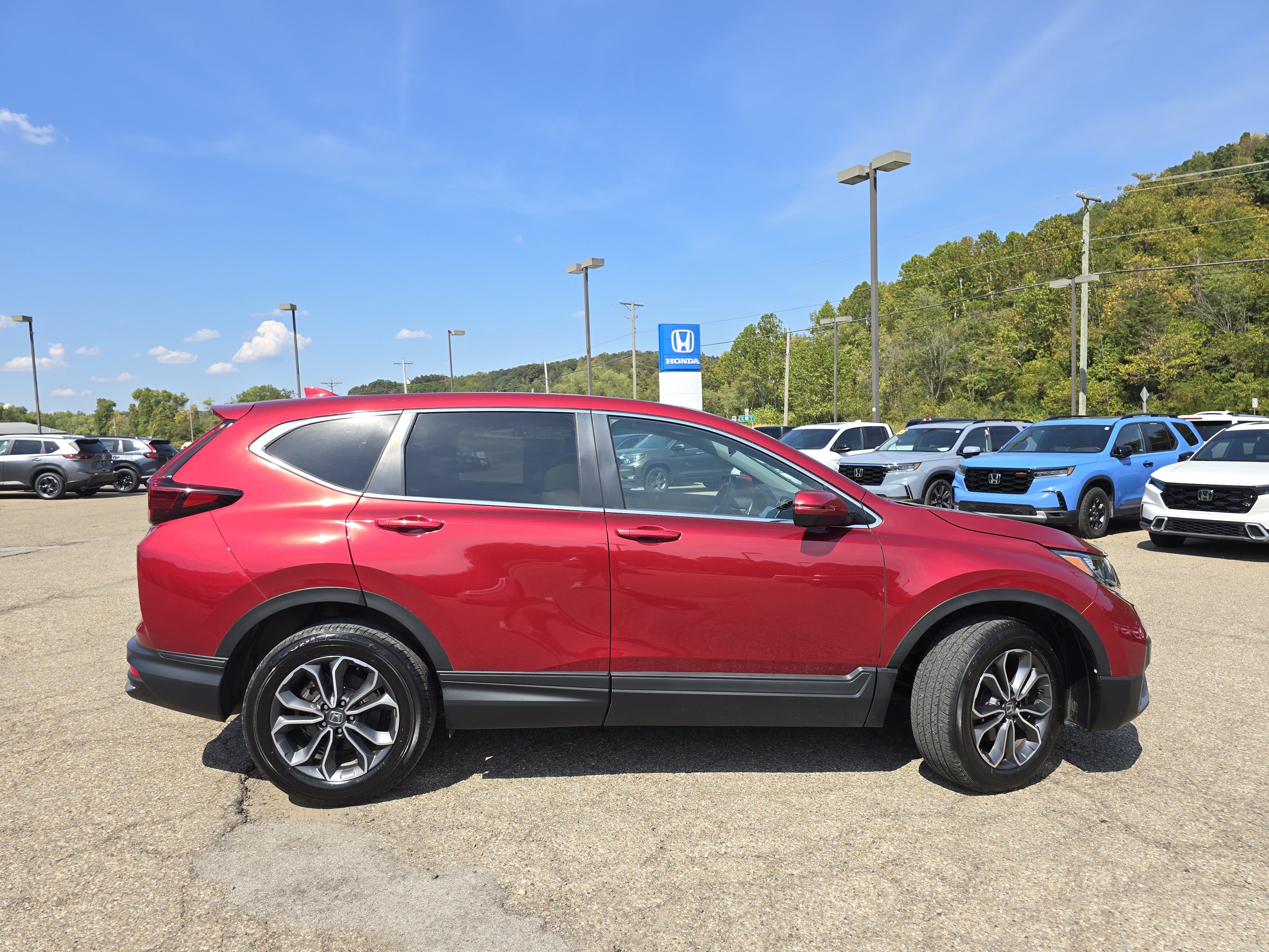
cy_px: 476
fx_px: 843
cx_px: 634
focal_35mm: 23
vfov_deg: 58.9
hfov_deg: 73.9
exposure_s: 1/611
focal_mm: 6.3
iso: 12
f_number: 1.7
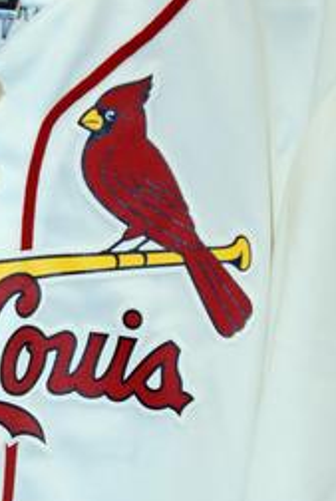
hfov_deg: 10.6
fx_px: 1785
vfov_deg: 15.8
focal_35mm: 128
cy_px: 467
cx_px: -18
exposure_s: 1/60
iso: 200
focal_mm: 24
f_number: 3.5
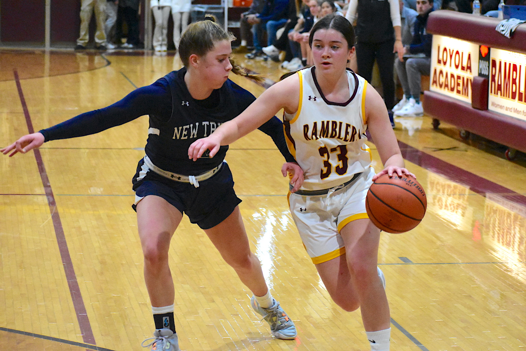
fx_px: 1753
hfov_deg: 17.1
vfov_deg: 11.4
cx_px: 263
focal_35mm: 120
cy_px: 176
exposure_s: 1/800
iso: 10000
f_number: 4.8
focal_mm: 80
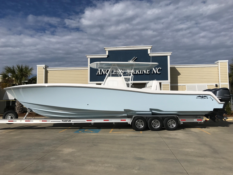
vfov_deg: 48.2
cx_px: 118
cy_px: 87
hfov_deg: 61.7
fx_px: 195
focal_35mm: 29
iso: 20
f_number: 1.8
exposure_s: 1/8772
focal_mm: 3.99
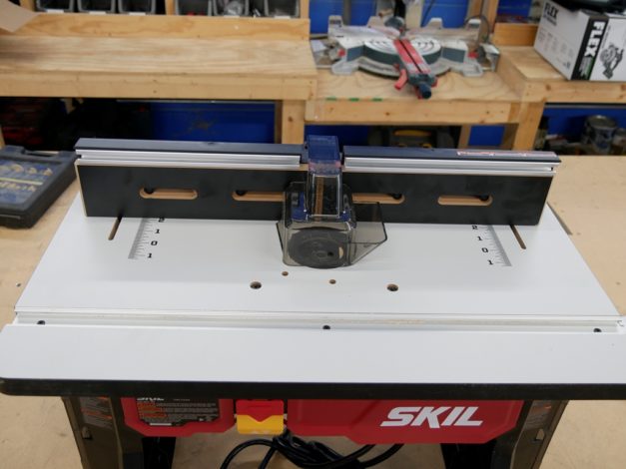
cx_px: 313
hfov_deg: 54.0
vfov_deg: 41.8
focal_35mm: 34
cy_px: 234
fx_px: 615
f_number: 3.7
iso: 500
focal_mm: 17
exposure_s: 1/60
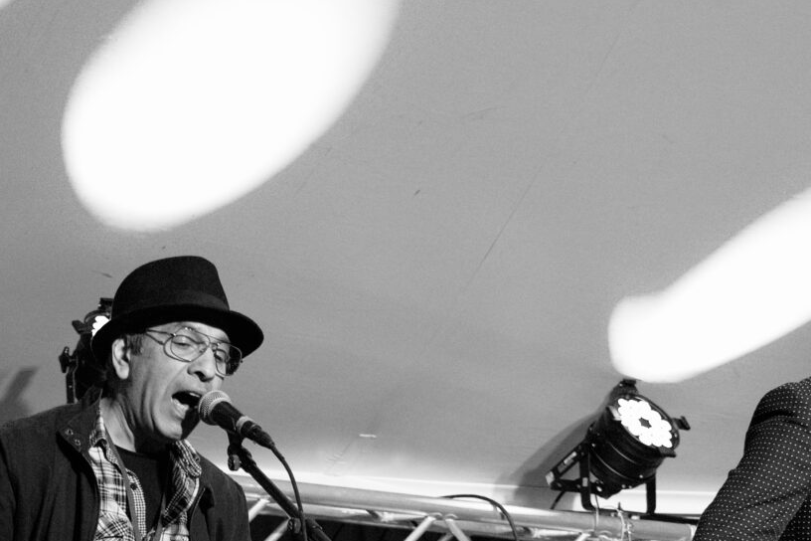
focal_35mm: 113
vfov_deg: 11.6
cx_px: 175
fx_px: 2545
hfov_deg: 18.0
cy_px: 800
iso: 1600
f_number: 4
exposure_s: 1/50
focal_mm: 36
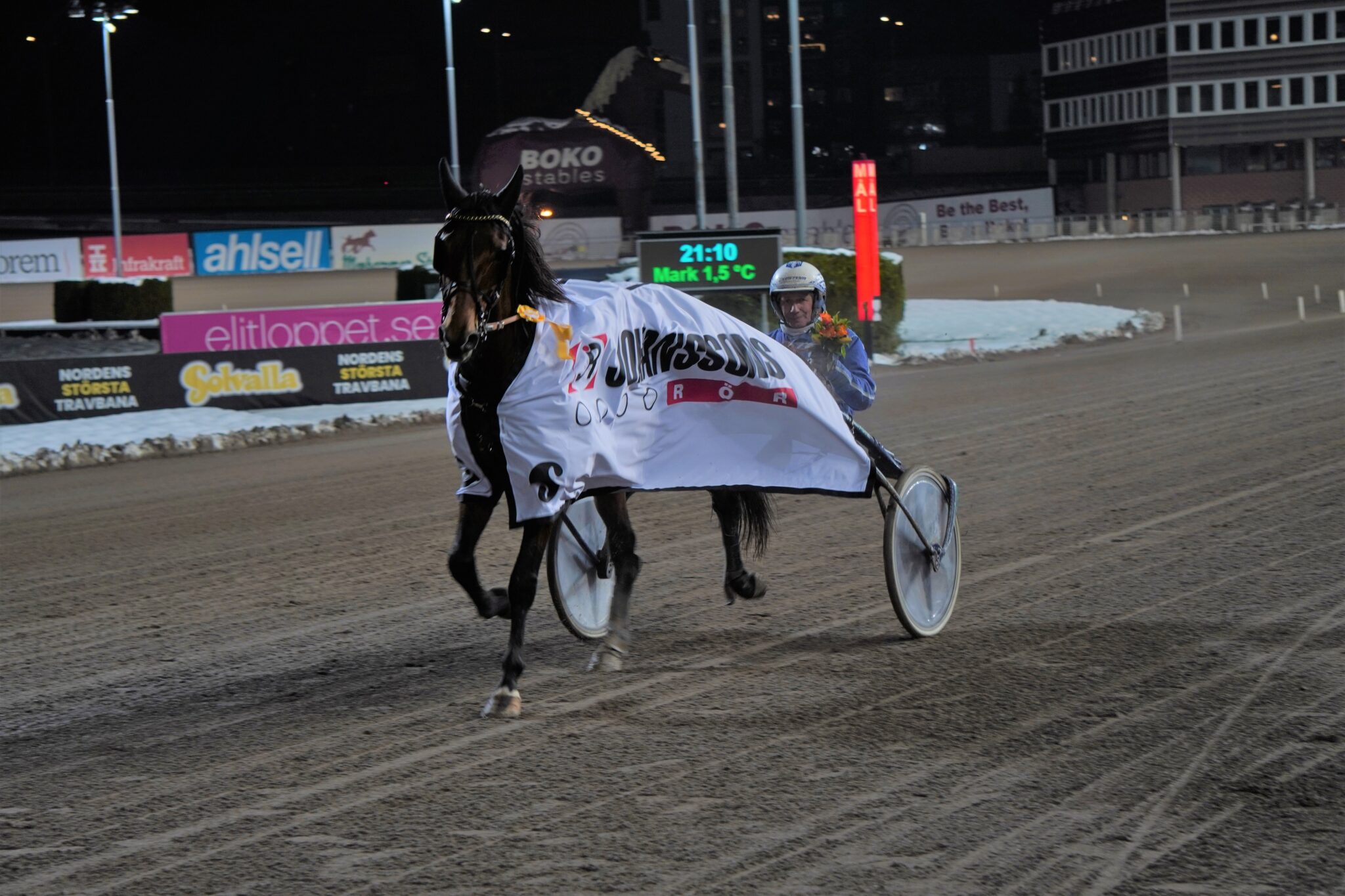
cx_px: 672
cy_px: 448
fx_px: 3082
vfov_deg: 16.6
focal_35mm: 82
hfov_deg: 24.6
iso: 250
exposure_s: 1/125
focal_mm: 55
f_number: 4.5
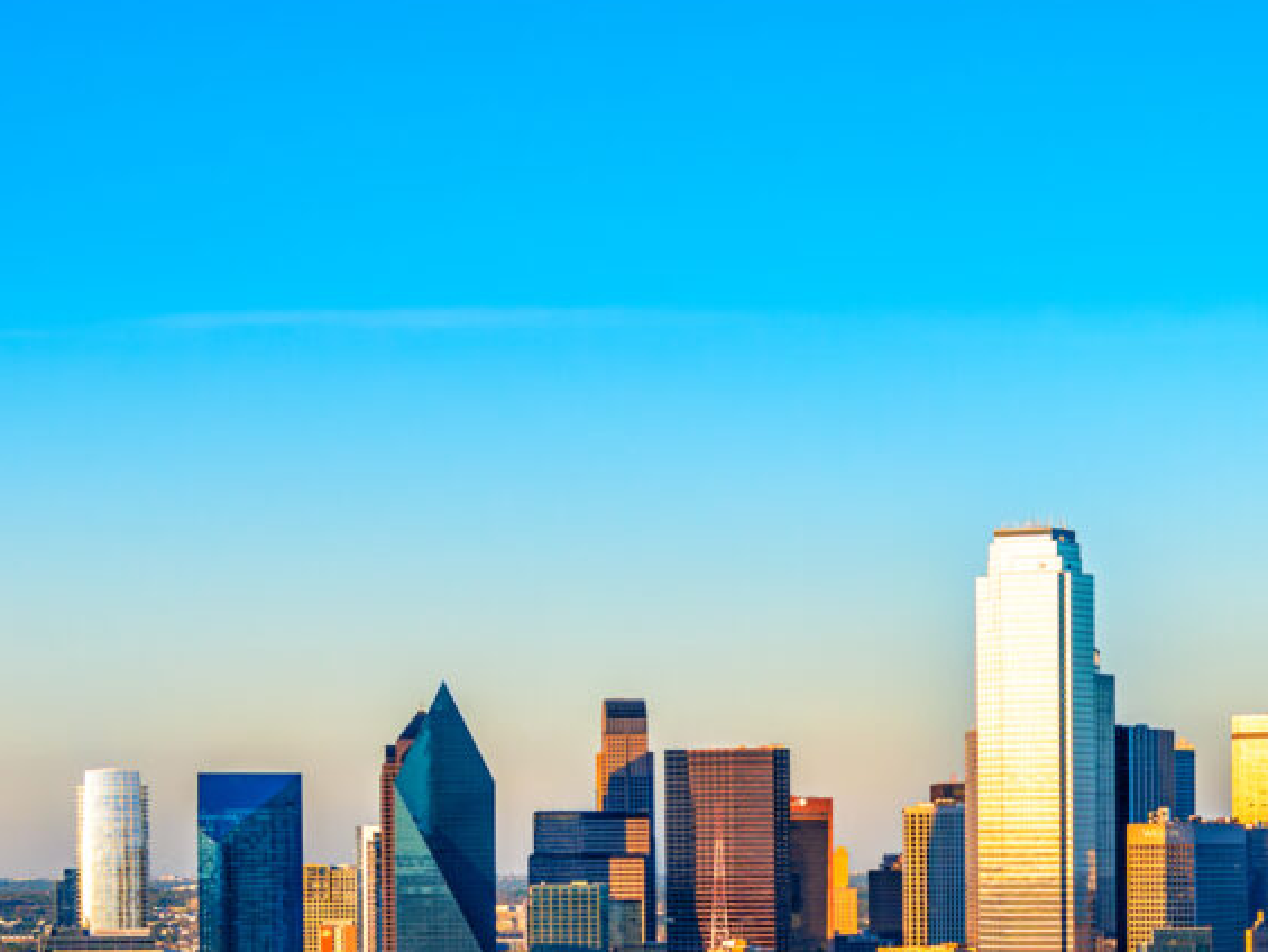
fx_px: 4983
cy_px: 974
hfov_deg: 14.5
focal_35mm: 136
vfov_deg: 10.8
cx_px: 893
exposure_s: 1/1000
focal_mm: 52
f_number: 5.6
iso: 500
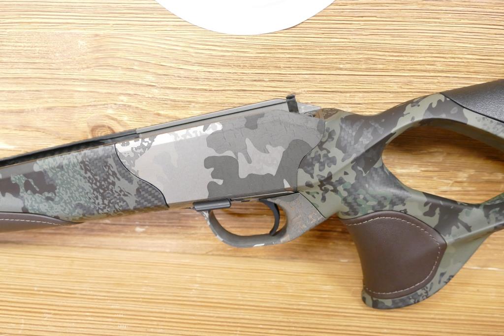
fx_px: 448
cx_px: 252
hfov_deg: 58.7
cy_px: 168
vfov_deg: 41.1
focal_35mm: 32
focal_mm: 11.6
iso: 1600
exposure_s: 1/80
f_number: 3
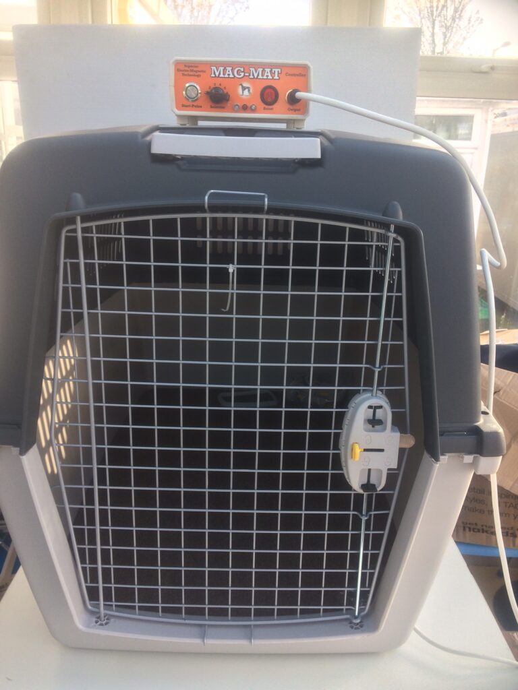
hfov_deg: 48.2
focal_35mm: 29
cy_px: 345
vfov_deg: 61.7
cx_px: 259
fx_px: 579
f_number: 2.2
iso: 32
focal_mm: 4.15
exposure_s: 1/100
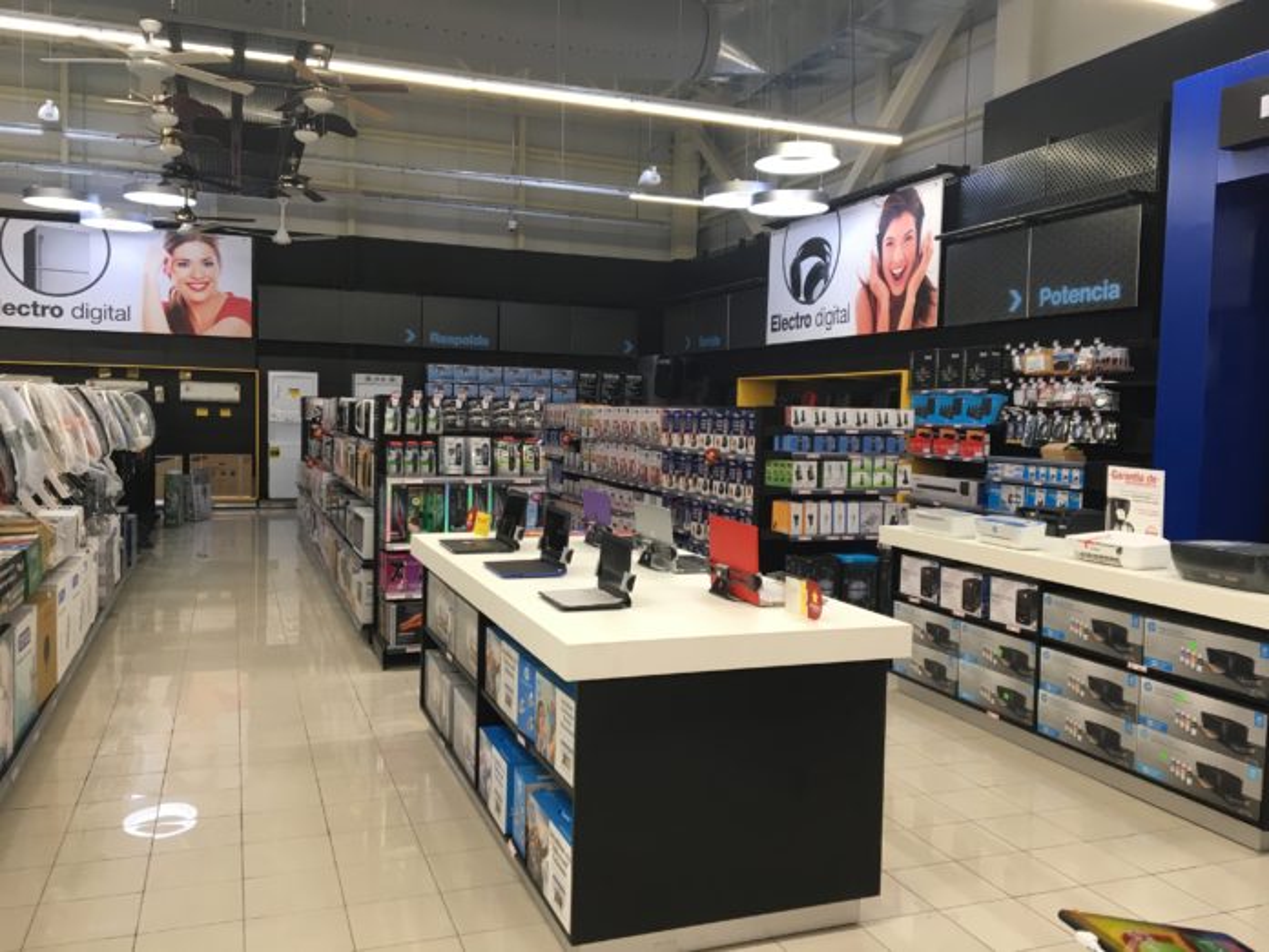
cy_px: 476
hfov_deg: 61.7
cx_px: 634
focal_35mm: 29
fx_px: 1063
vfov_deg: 48.2
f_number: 2.2
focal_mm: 4.15
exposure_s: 1/30
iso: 32
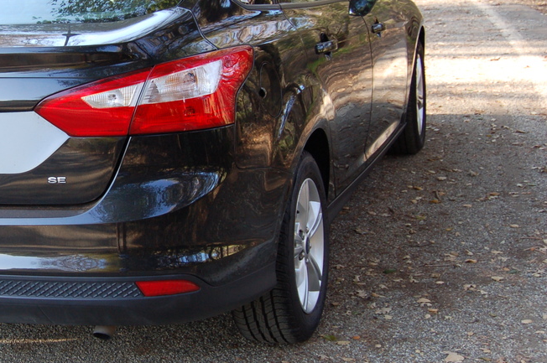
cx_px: 79
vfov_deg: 18.6
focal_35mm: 73
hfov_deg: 27.0
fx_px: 1108
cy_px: 125
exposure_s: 1/100
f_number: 5
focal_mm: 26
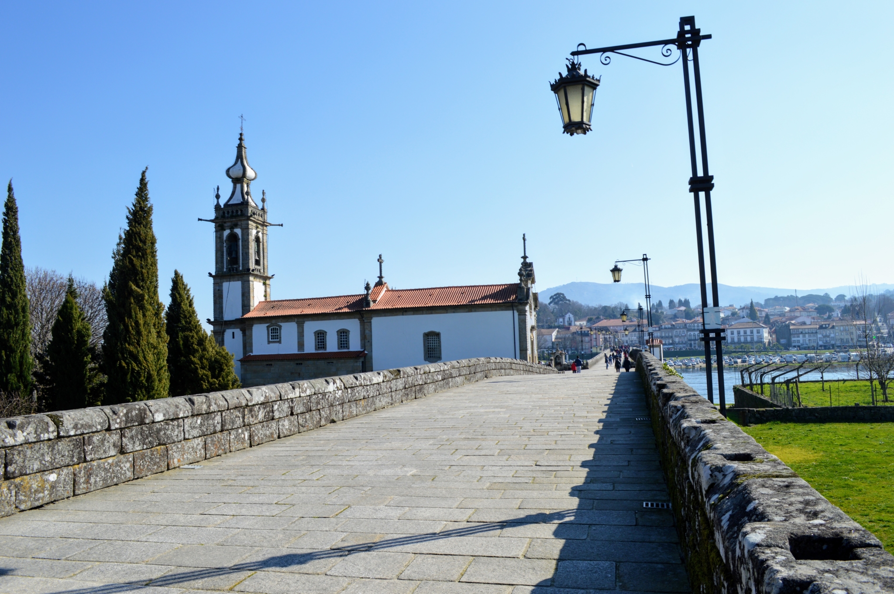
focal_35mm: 27
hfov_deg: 67.4
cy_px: 297
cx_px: 447
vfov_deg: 47.9
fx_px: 670
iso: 100
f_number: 8
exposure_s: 1/250
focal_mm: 18
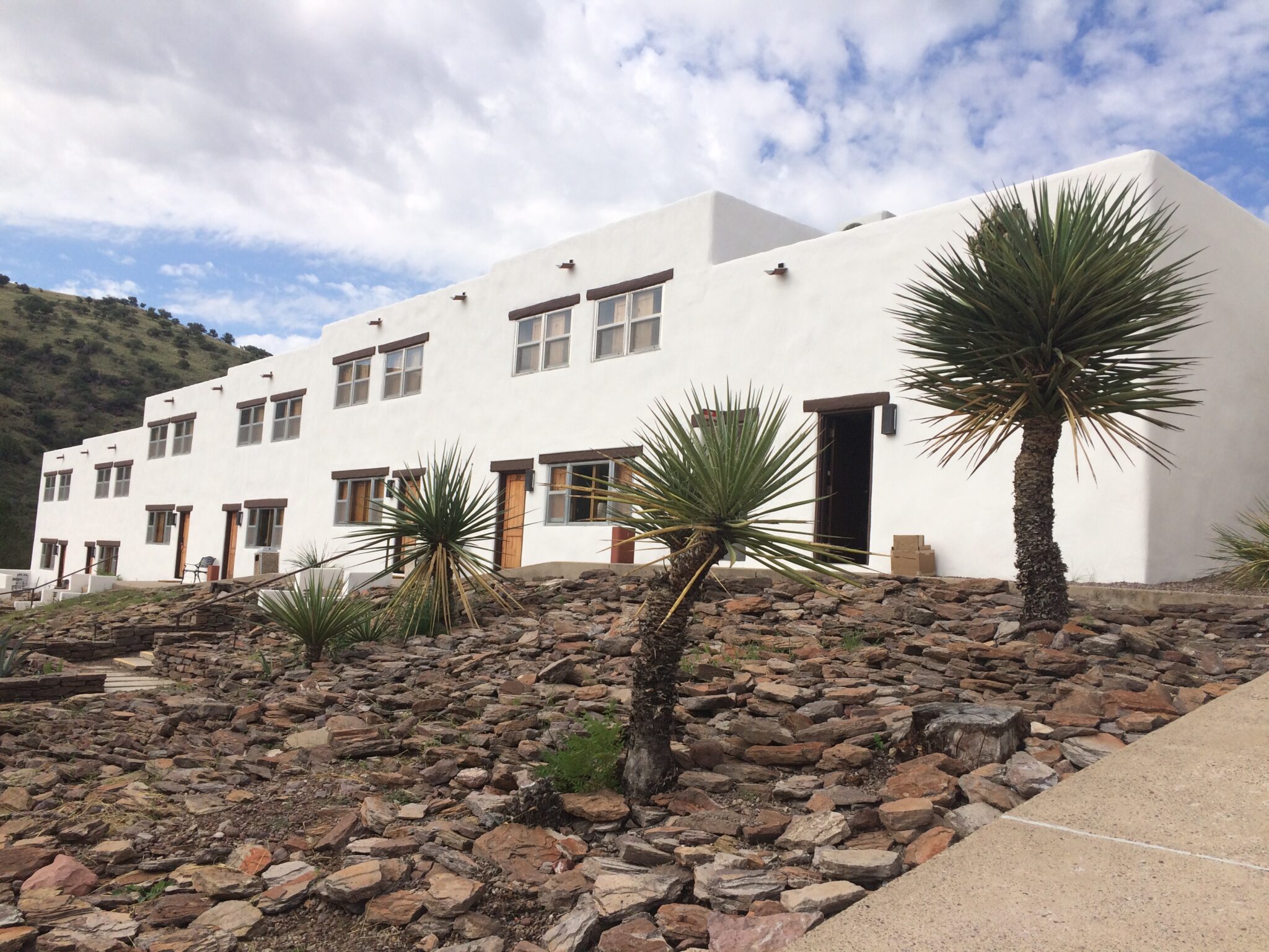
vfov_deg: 48.2
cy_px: 476
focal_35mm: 29
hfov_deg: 61.7
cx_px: 634
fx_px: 1063
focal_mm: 4.15
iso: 32
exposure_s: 1/2283
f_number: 2.2
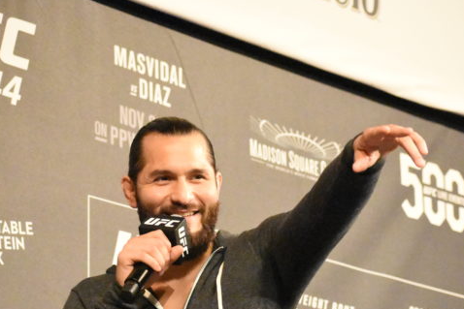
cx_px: 296
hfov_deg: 10.8
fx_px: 2446
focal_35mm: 190
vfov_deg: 7.2
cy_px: 220
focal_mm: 85
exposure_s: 1/500
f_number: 4.8
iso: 25600
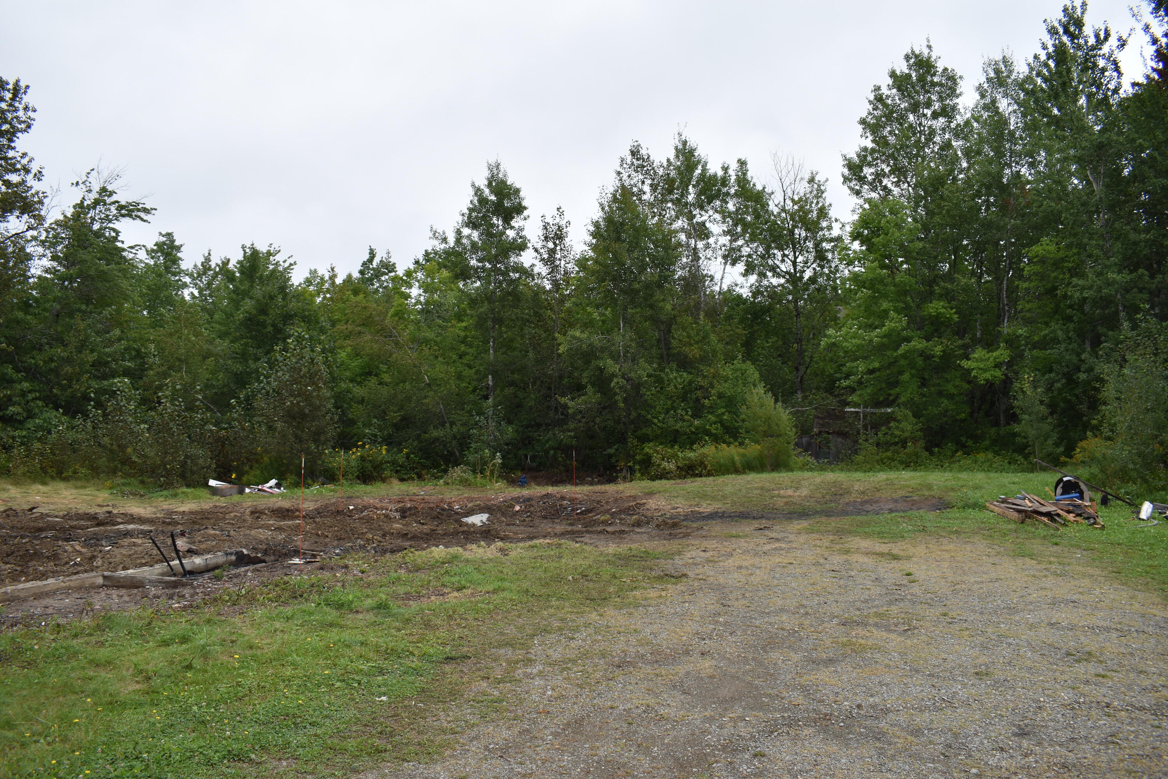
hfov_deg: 67.4
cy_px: 390
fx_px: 876
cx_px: 584
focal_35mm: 27
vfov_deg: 47.9
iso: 100
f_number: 6.3
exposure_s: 1/200
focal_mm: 18
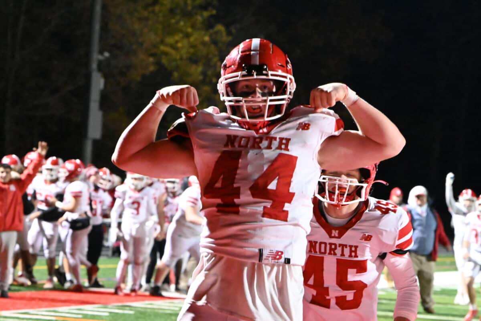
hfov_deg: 11.0
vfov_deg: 7.3
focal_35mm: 188
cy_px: 160
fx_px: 2505
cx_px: 240
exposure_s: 1/200
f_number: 5.6
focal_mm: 125
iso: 20000
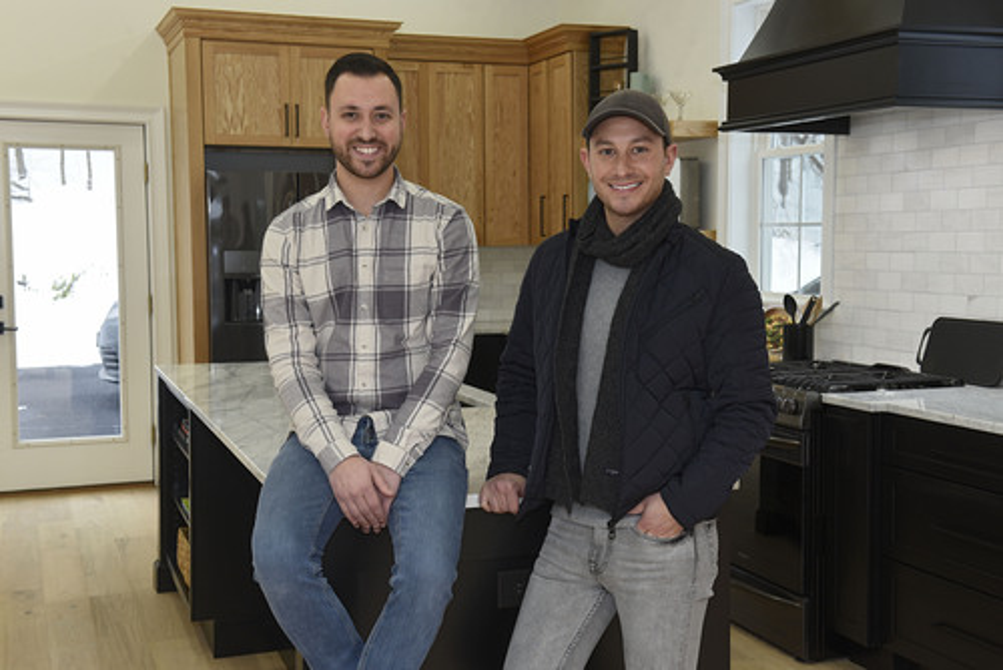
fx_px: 1338
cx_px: 502
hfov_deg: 41.1
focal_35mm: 48
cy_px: 335
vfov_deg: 28.1
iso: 800
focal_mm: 48
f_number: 8
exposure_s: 1/60
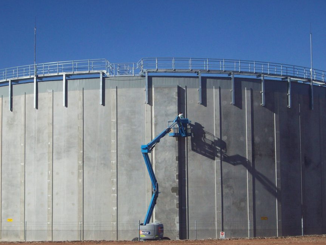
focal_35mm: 75
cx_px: 159
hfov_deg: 26.0
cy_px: 142
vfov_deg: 19.6
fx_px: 706
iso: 80
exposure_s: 1/382
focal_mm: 10.7
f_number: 7.6
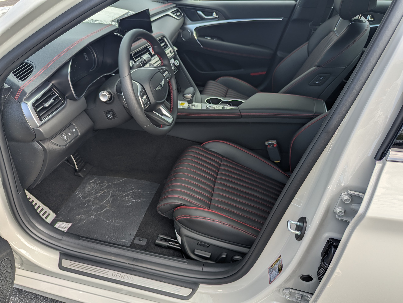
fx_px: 279
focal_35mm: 24
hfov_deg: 71.6
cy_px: 152
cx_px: 202
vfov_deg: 56.8
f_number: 1.85
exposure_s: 1/561
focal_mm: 6.81
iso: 37
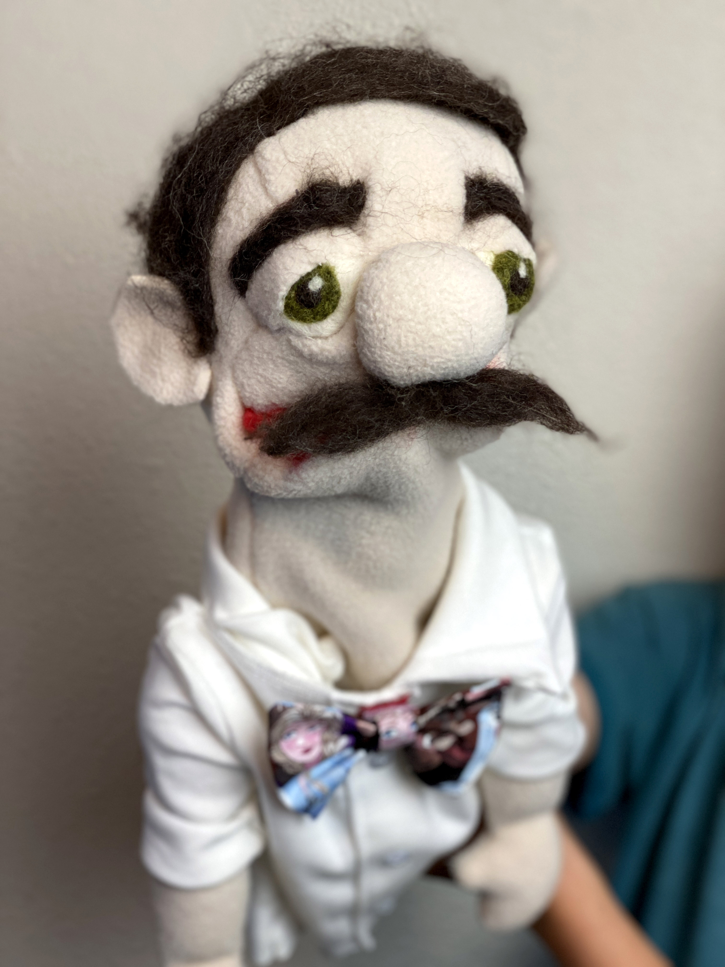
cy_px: 484
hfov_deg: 28.0
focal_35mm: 52
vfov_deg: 36.8
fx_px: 1452
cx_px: 362
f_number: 2
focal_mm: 6
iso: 125
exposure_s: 1/120
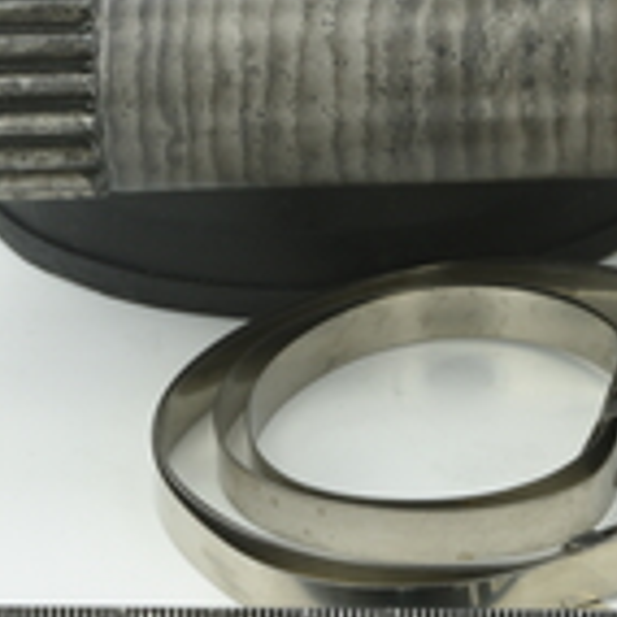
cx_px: 656
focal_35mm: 258
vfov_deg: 6.8
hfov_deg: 6.8
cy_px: 100
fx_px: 5203
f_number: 32
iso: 64
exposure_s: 1/2.5
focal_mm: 60
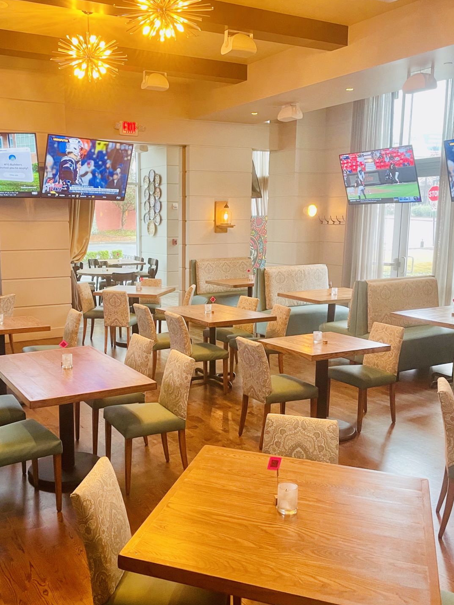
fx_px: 594
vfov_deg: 53.9
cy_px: 326
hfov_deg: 41.5
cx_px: 167
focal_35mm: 34
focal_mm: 4.2
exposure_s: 1/60
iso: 200
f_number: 1.6
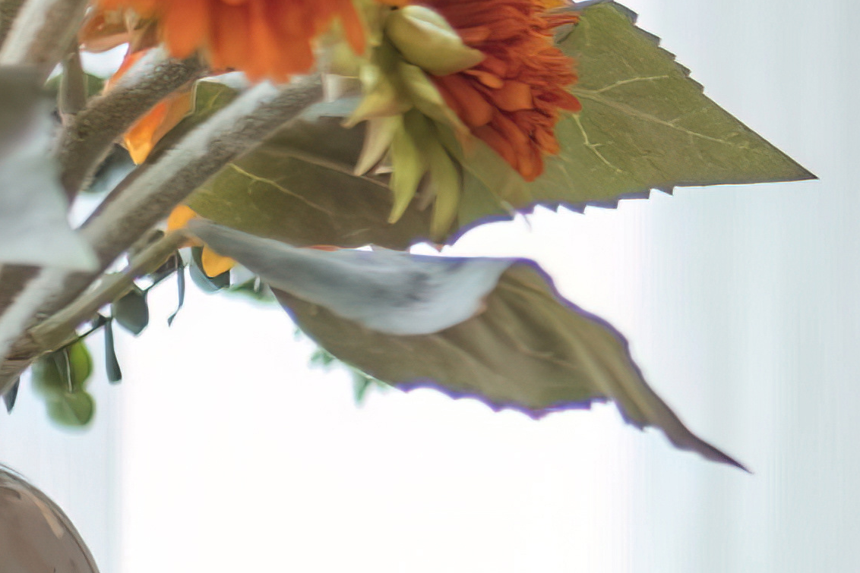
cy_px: 167
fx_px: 12232
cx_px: 1961
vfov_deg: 2.7
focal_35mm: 512
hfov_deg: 4.0
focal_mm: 50
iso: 160
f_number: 1.4
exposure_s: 1/500
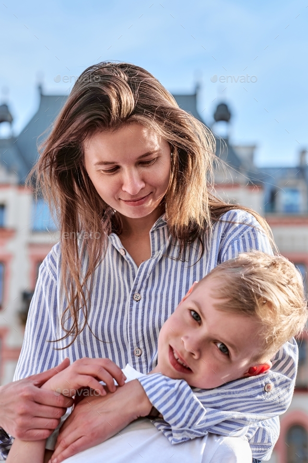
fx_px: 1078
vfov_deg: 24.2
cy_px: 232
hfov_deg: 16.3
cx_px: 154
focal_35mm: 84
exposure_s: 1/500
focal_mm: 56
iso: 160
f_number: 3.6
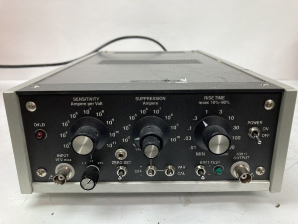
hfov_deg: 63.4
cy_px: 112
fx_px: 241
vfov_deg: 49.7
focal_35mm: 28
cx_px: 149
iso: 50
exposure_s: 1/60
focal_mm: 3.99
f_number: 1.8
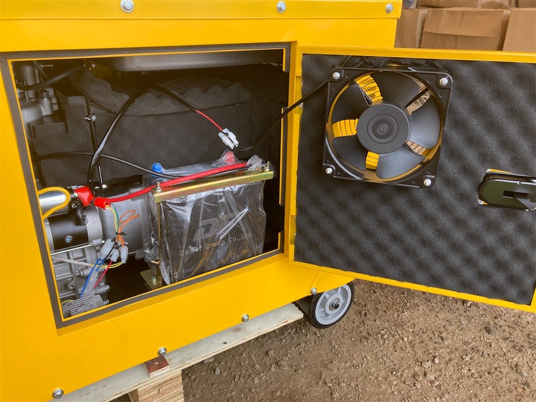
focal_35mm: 28
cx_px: 268
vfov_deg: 49.7
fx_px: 434
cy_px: 201
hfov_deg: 63.4
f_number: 1.8
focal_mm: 3.99
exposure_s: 1/121
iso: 40
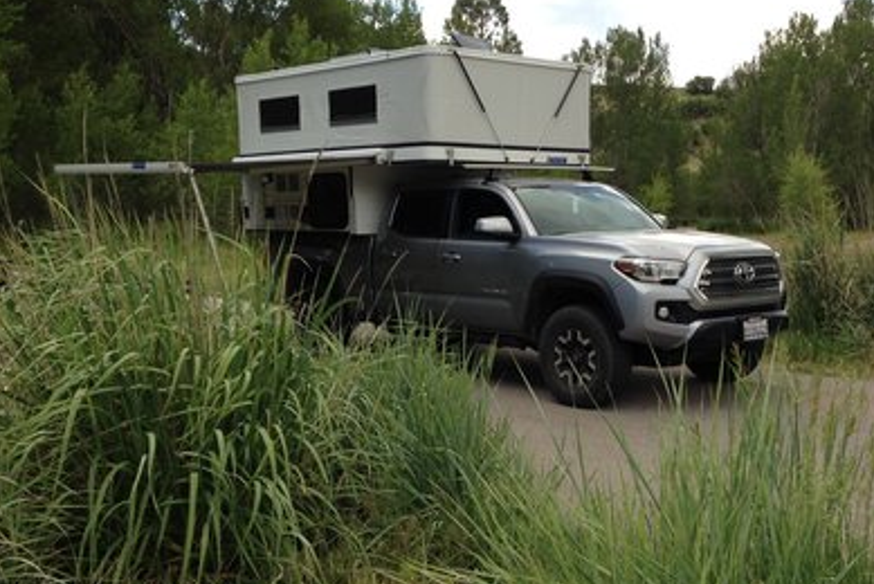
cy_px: 346
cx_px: 576
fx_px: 1142
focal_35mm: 47
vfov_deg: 28.6
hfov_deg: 41.4
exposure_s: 1/301
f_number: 2.4
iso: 50
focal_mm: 4.12
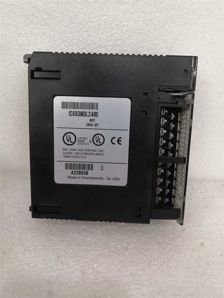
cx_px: 112
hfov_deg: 51.4
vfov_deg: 65.3
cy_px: 149
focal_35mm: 27
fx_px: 233
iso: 200
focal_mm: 3.95
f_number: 1.8
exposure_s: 1/33.3
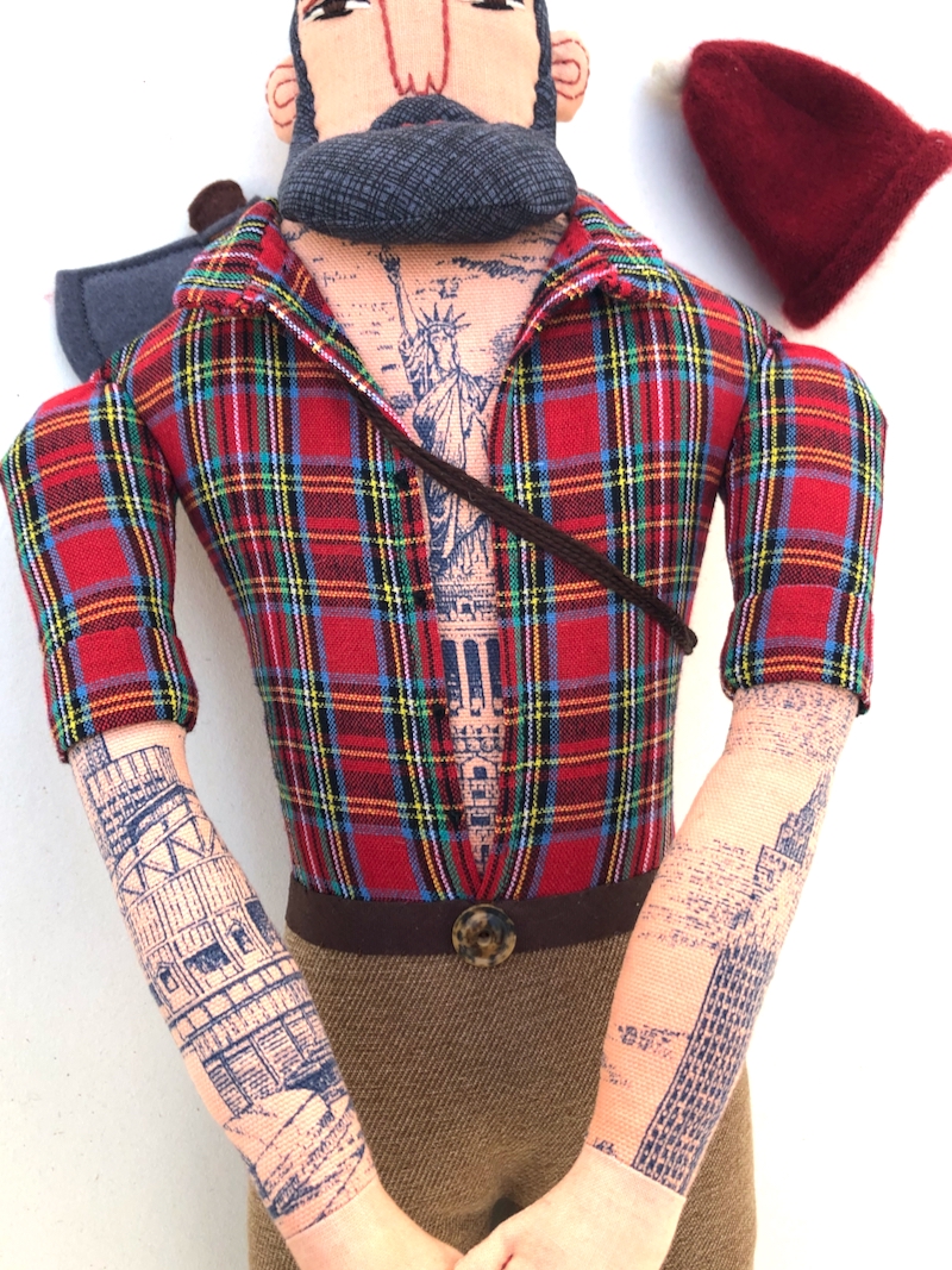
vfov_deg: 63.4
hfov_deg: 49.7
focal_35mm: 28
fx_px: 1027
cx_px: 476
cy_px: 635
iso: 20
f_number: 1.8
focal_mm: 3.99
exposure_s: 1/127
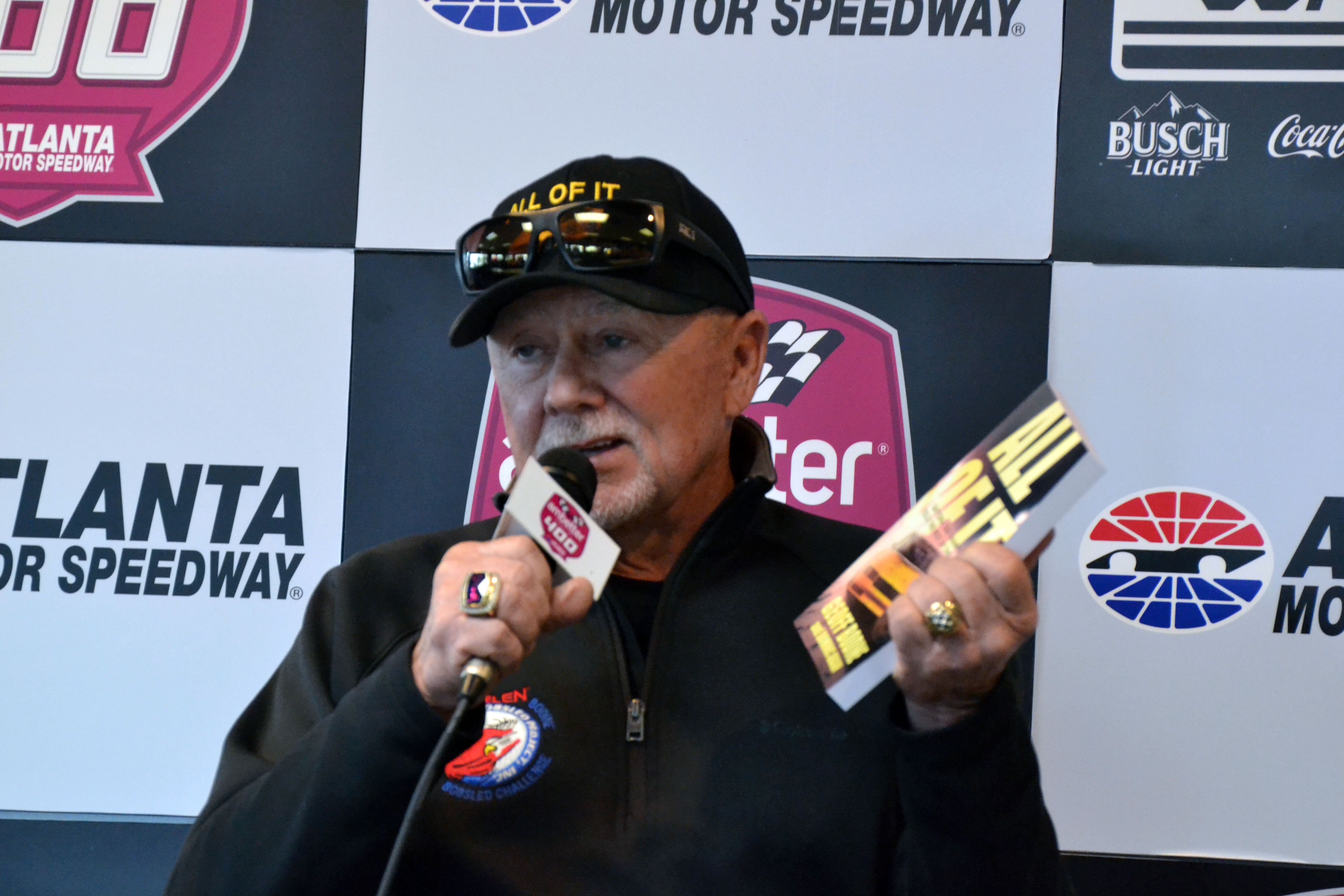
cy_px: 448
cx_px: 672
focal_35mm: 330
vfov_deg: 4.2
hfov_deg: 6.2
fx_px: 12319
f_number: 5.3
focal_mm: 220
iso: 3200
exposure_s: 1/80
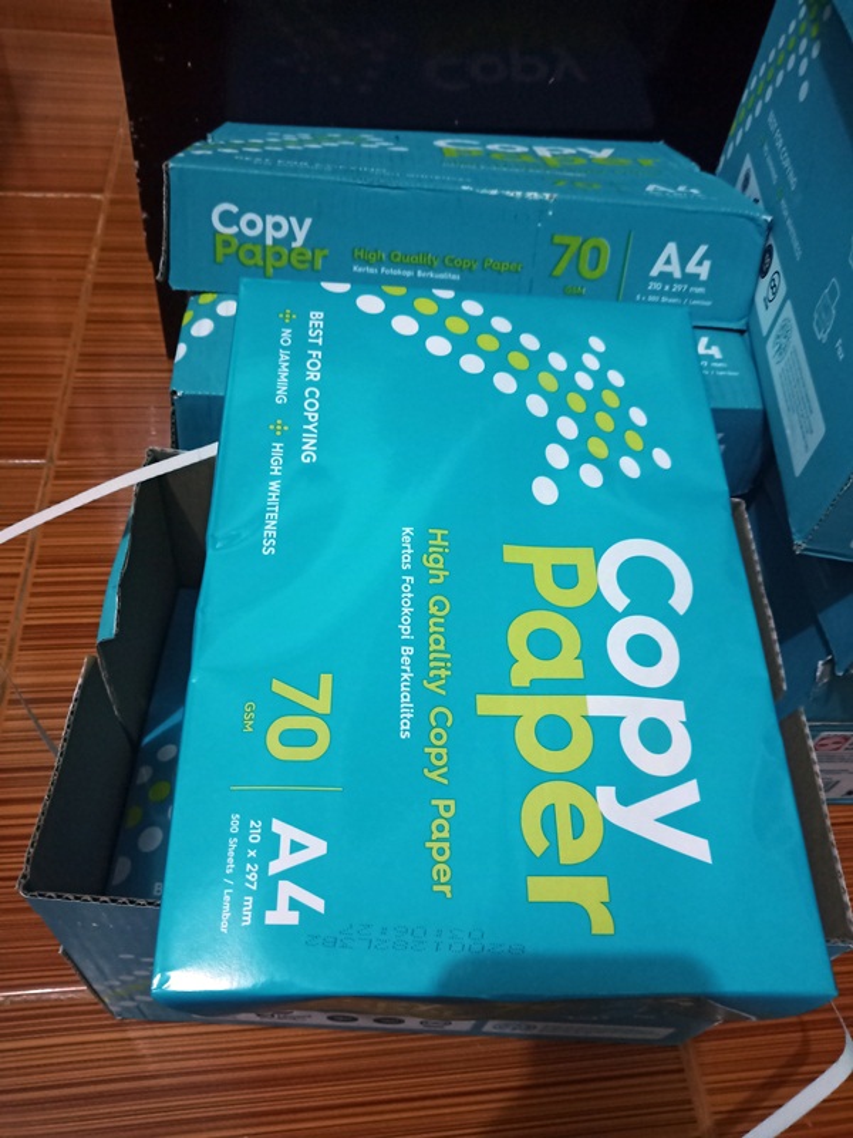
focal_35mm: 25
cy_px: 569
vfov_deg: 69.4
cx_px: 426
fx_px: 821
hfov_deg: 54.9
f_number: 2
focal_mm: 3.87
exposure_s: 1/16.7
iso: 2438
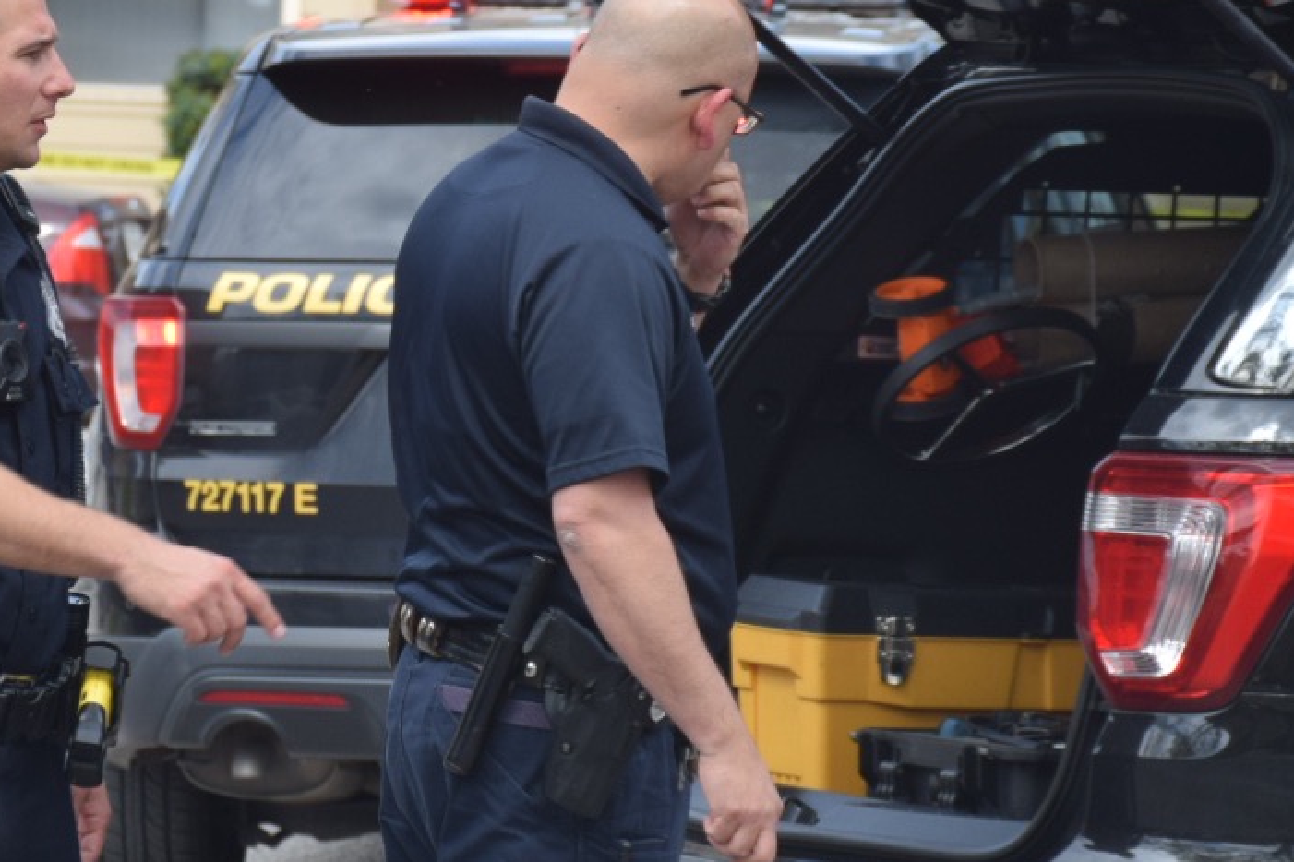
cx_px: 275
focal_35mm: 312
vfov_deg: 4.4
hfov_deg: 6.6
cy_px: 362
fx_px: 11211
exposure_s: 1/320
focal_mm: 90
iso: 200
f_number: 9
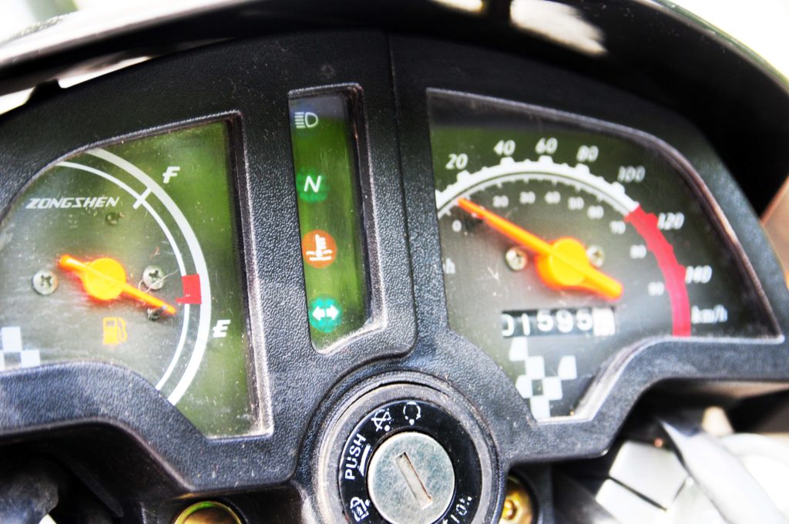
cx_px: 394
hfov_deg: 20.9
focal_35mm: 98
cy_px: 262
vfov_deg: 14.0
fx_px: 2134
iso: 400
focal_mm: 65
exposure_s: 1/60
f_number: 5
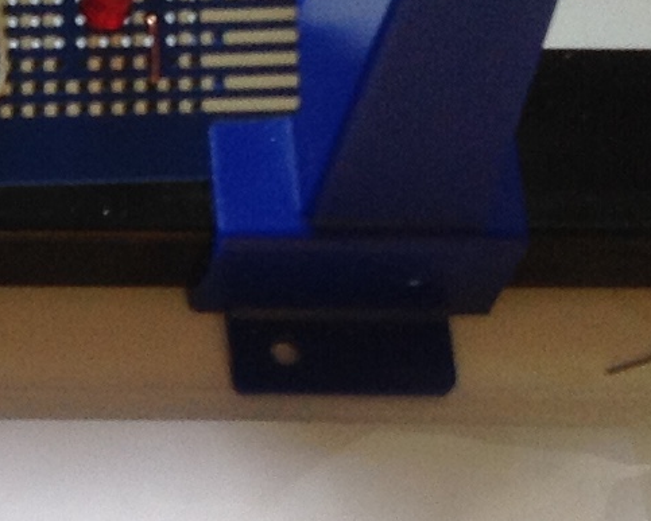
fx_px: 3528
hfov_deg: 10.1
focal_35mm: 183
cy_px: 534
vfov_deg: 8.4
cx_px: -439
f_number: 2.4
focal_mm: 4.28
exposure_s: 1/60
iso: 64
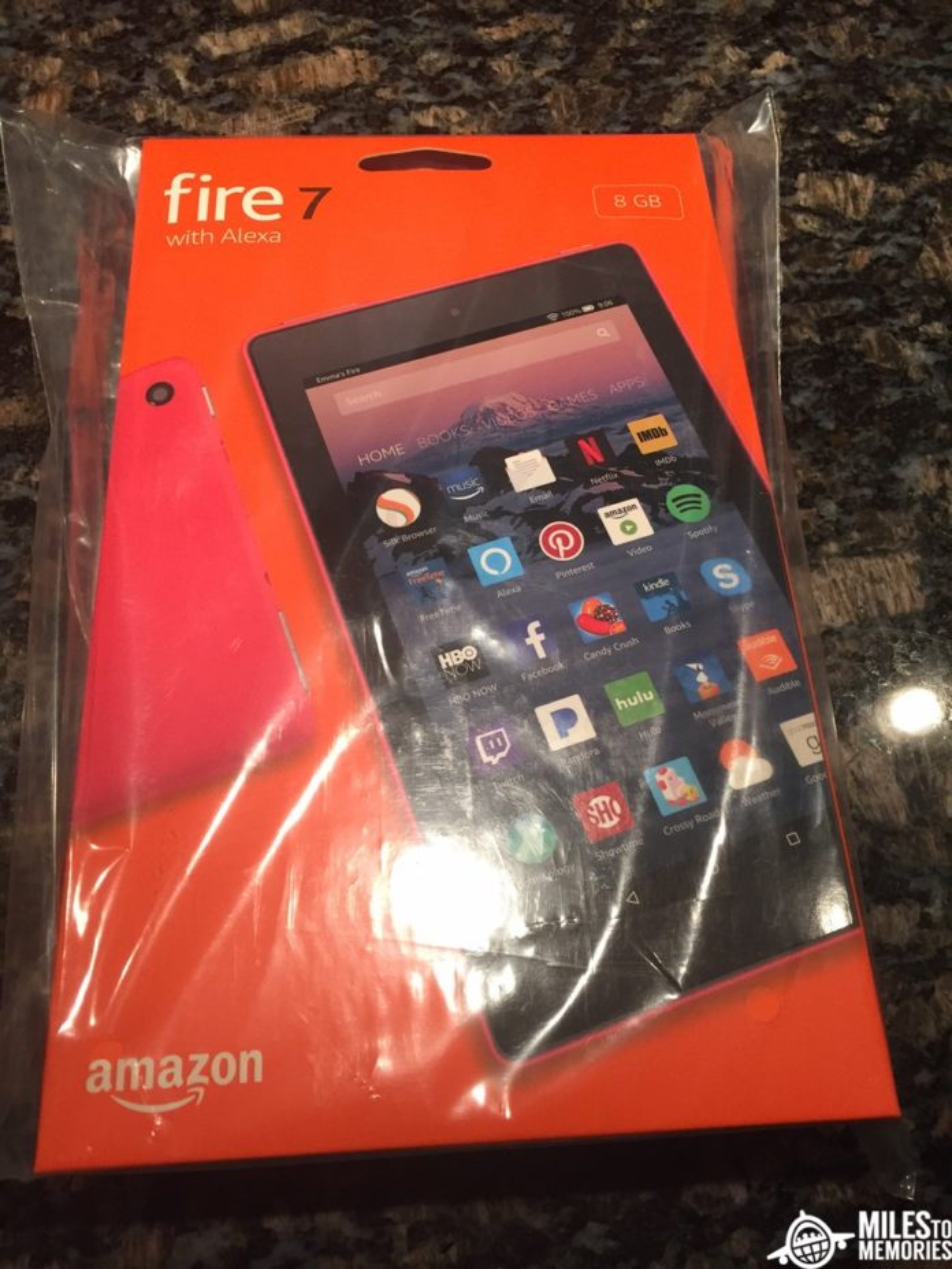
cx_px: 476
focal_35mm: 29
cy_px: 634
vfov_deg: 61.7
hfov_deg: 48.2
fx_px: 1063
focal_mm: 4.15
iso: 50
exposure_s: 1/30
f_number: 2.2
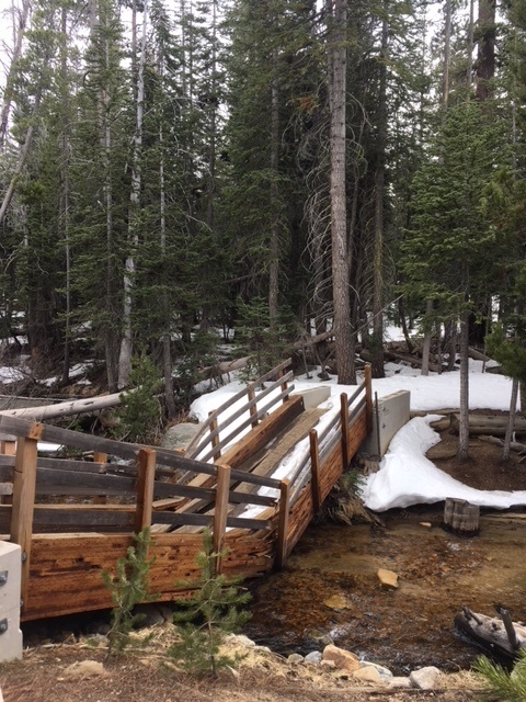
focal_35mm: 29
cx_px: 263
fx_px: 588
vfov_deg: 61.7
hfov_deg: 48.2
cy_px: 351
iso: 25
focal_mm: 4.15
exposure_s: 1/230
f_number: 2.2
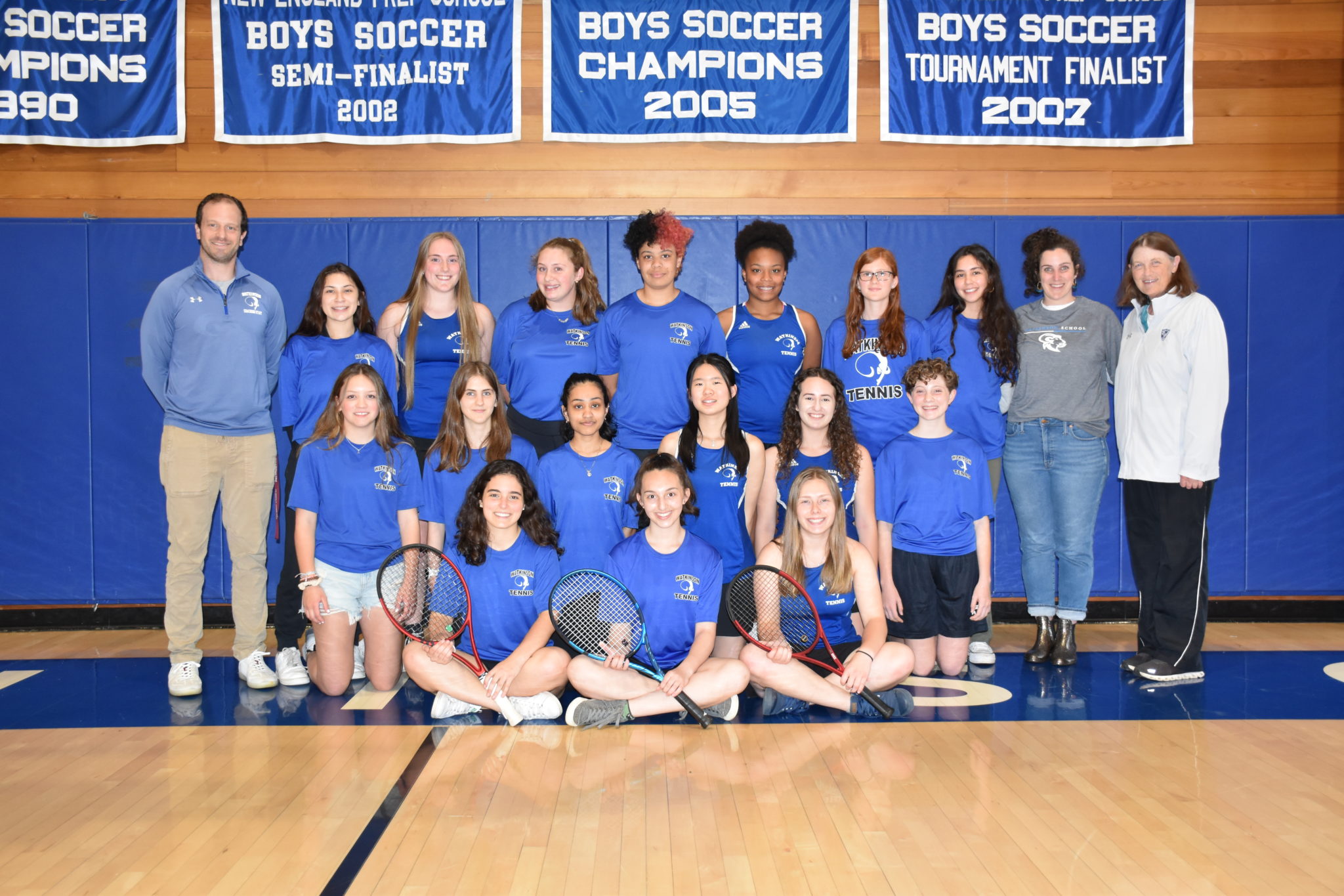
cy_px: 448
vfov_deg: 38.4
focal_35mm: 34
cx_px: 672
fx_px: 1288
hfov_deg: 55.1
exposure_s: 1/60
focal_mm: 23
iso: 800
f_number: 4
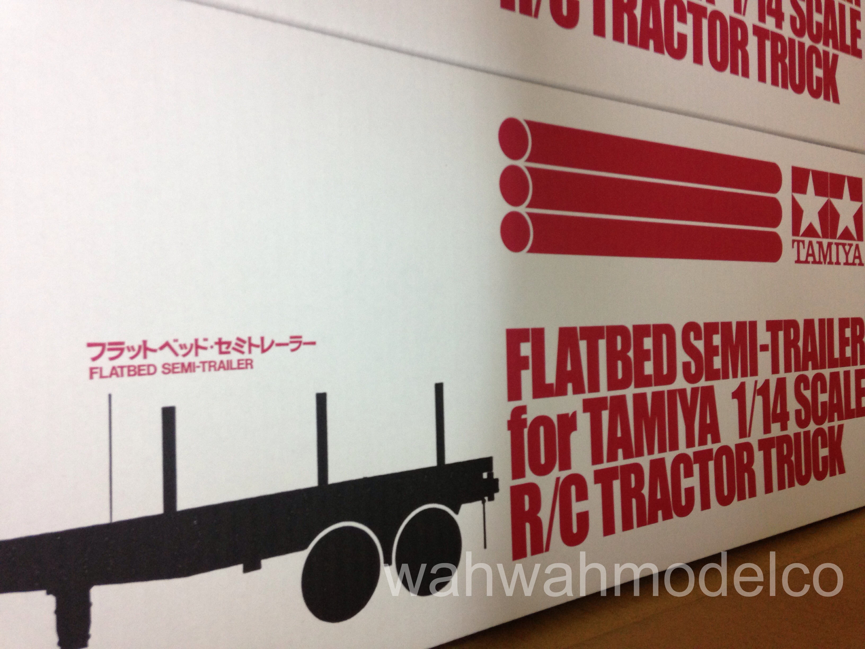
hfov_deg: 55.4
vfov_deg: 42.9
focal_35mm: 33
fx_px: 825
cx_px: 432
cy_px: 324
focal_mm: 4.13
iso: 125
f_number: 2.4
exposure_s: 1/20
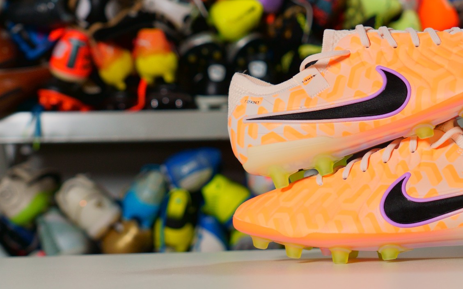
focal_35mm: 65
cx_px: 308
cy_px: 116
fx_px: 820
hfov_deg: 31.3
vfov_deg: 20.0
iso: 250
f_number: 3.5
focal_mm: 30
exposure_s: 1/100
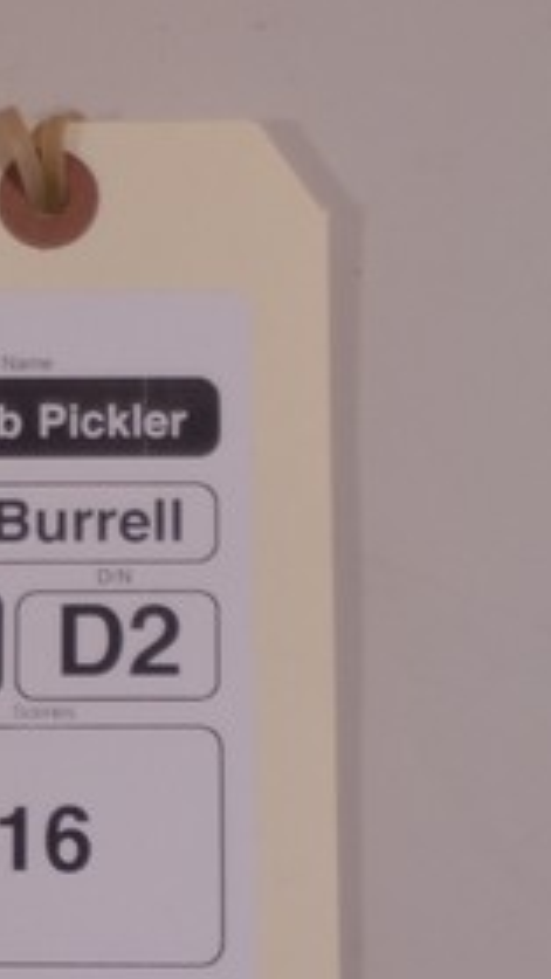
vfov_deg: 16.3
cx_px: 28
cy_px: 653
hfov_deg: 9.2
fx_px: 3402
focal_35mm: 131
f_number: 3.9
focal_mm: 14.5
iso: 50
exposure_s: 1/20.4
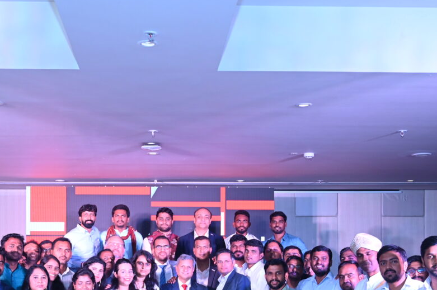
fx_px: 752
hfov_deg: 32.3
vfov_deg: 21.3
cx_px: 180
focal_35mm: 62
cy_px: 273
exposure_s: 1/160
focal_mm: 31.5
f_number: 4
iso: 1250
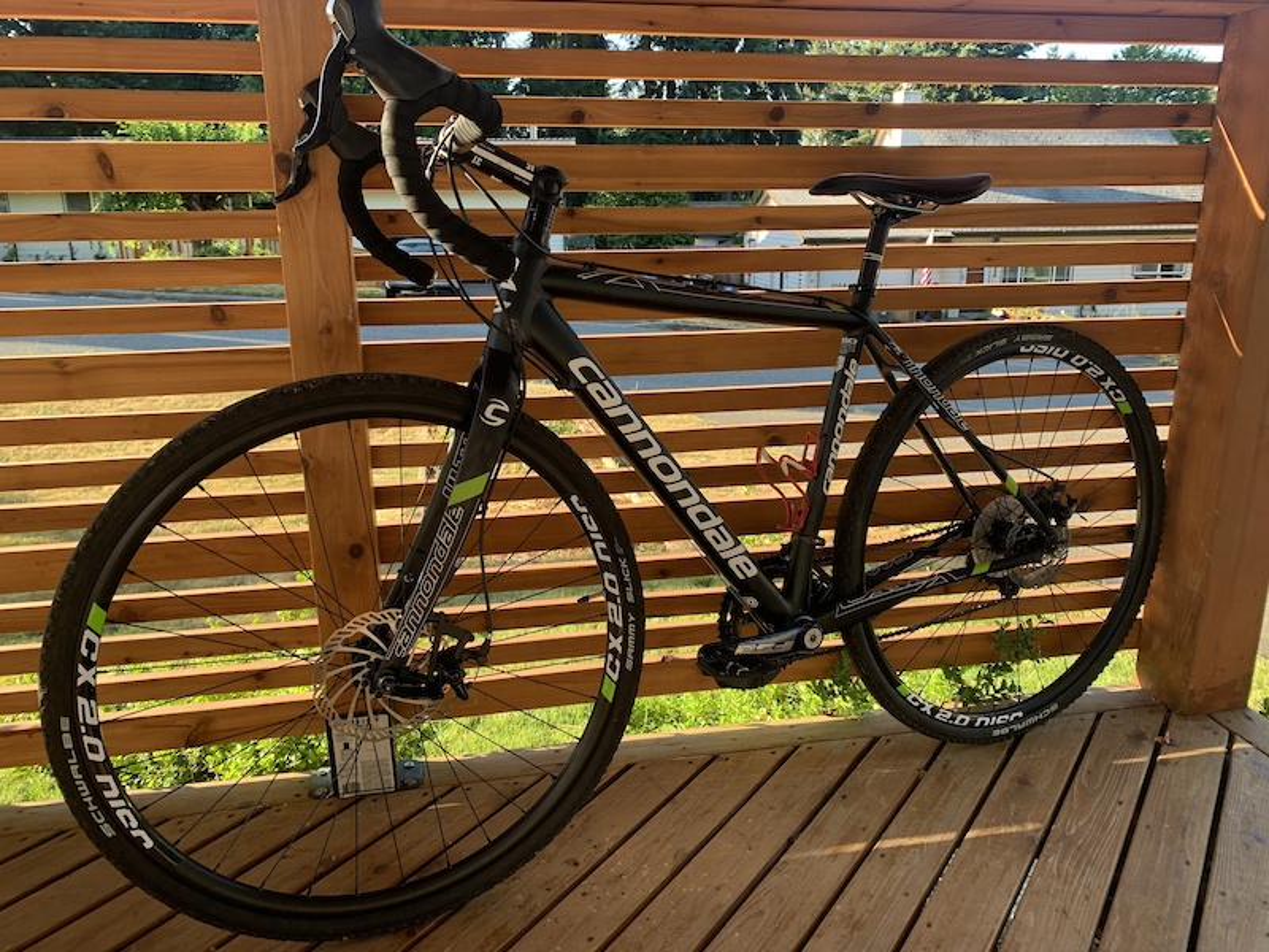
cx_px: 634
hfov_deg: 67.3
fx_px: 953
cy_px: 476
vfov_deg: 53.1
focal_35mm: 26
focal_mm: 4.25
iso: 32
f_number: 1.8
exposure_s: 1/122
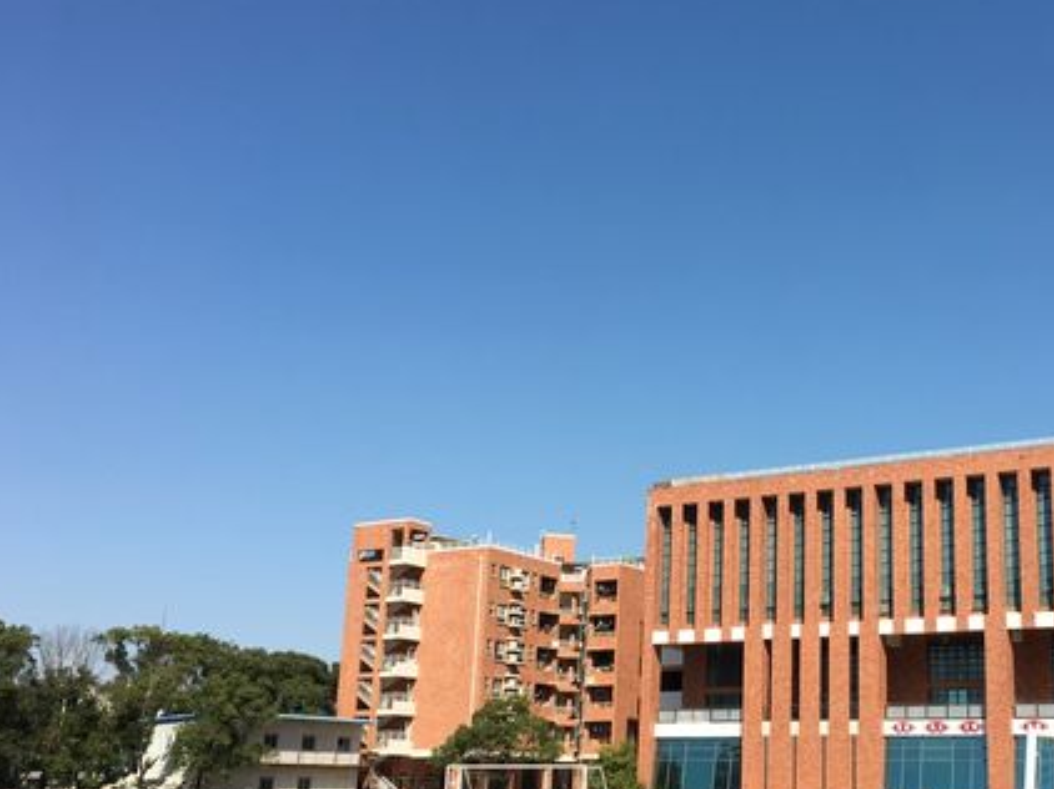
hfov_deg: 41.8
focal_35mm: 44
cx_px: 779
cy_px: 464
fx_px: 1339
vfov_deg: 32.8
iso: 25
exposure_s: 1/1832
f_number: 2.2
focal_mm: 4.15
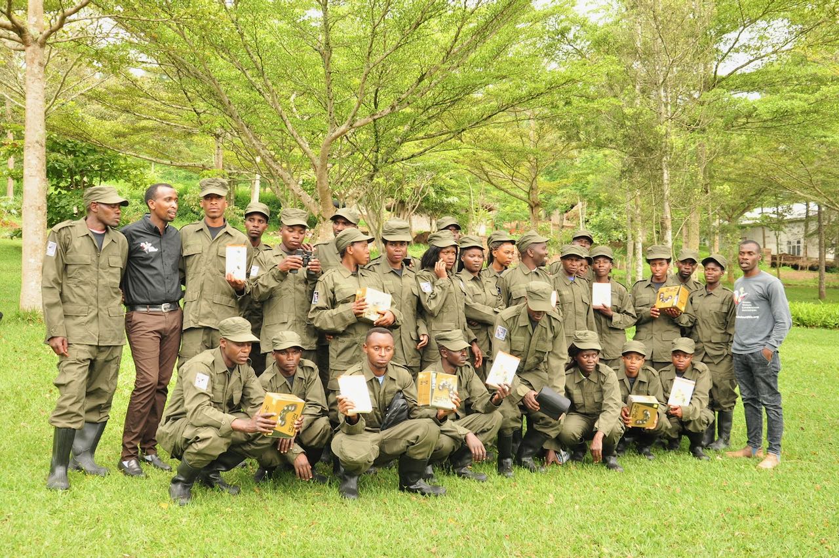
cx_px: 420
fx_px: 873
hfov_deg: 51.3
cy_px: 279
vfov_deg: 35.4
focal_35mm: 38
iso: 800
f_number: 8
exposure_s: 1/200
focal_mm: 25
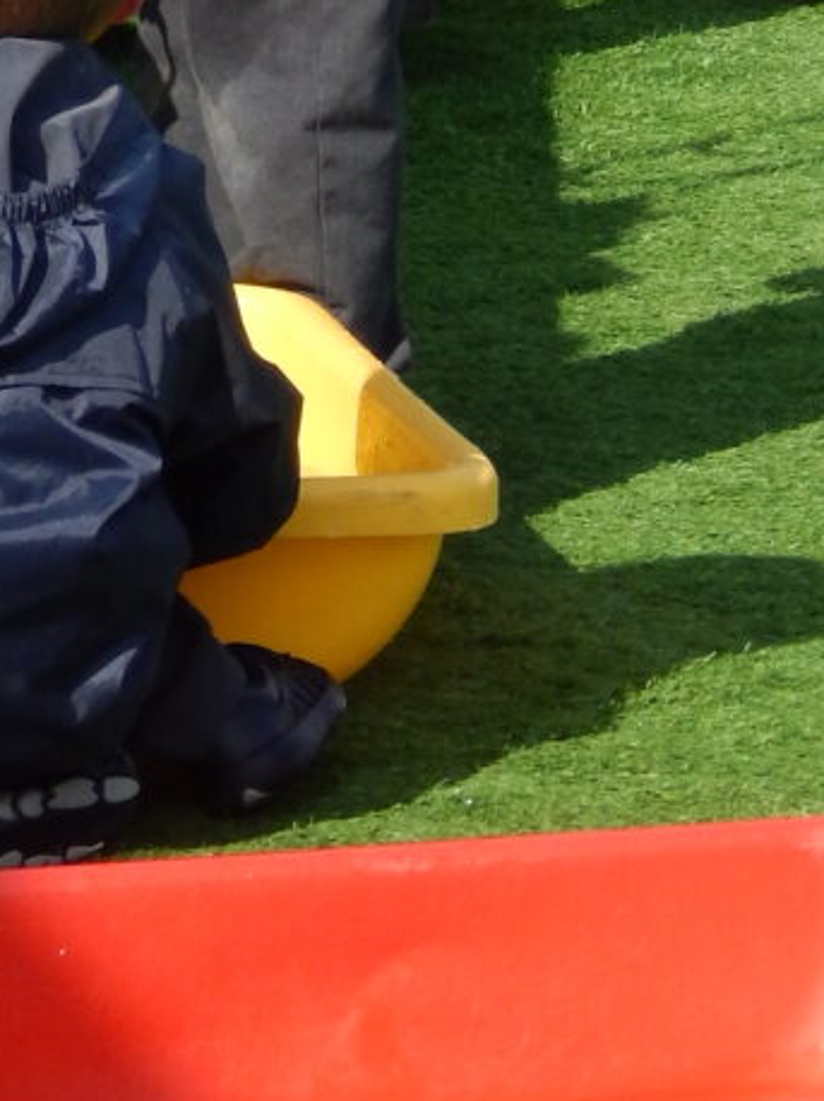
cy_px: -505
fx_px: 12263
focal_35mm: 386
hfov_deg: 3.8
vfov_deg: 5.1
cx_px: -459
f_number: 4.6
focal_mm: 20.5
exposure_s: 1/500
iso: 125
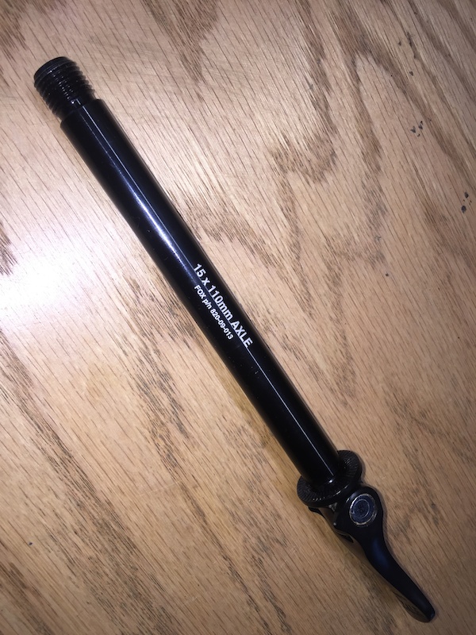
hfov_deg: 48.2
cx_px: 238
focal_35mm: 29
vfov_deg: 61.7
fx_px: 532
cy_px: 318
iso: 32
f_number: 2.2
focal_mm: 4.15
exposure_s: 1/133
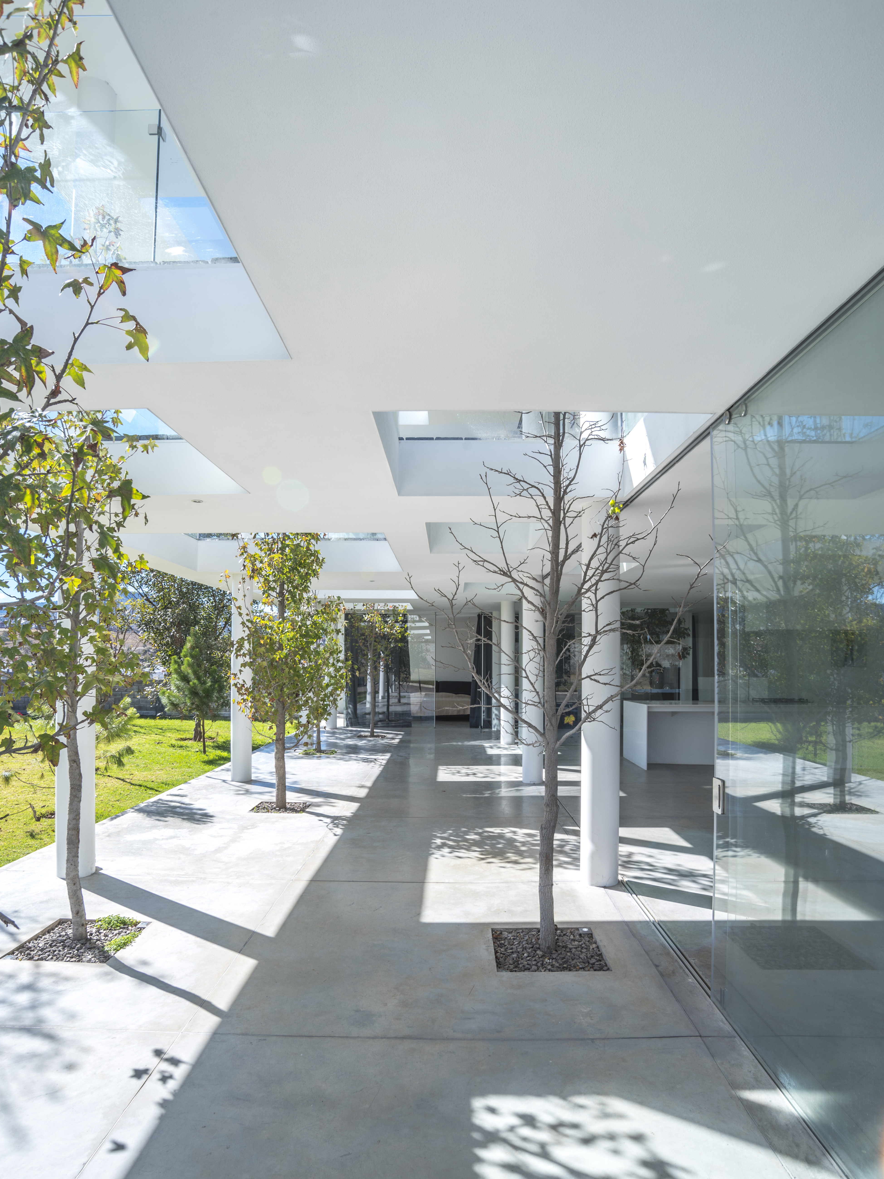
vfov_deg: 81.6
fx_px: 681
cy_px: 639
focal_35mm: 20
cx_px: 437
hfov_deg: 66.0
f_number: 13
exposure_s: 1/80
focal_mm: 18
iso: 100
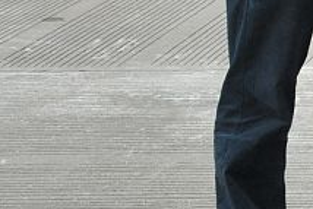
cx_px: 781
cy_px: -213
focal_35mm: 213
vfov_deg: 6.3
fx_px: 1853
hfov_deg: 8.7
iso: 2000
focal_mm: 38
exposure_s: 1/800
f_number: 9
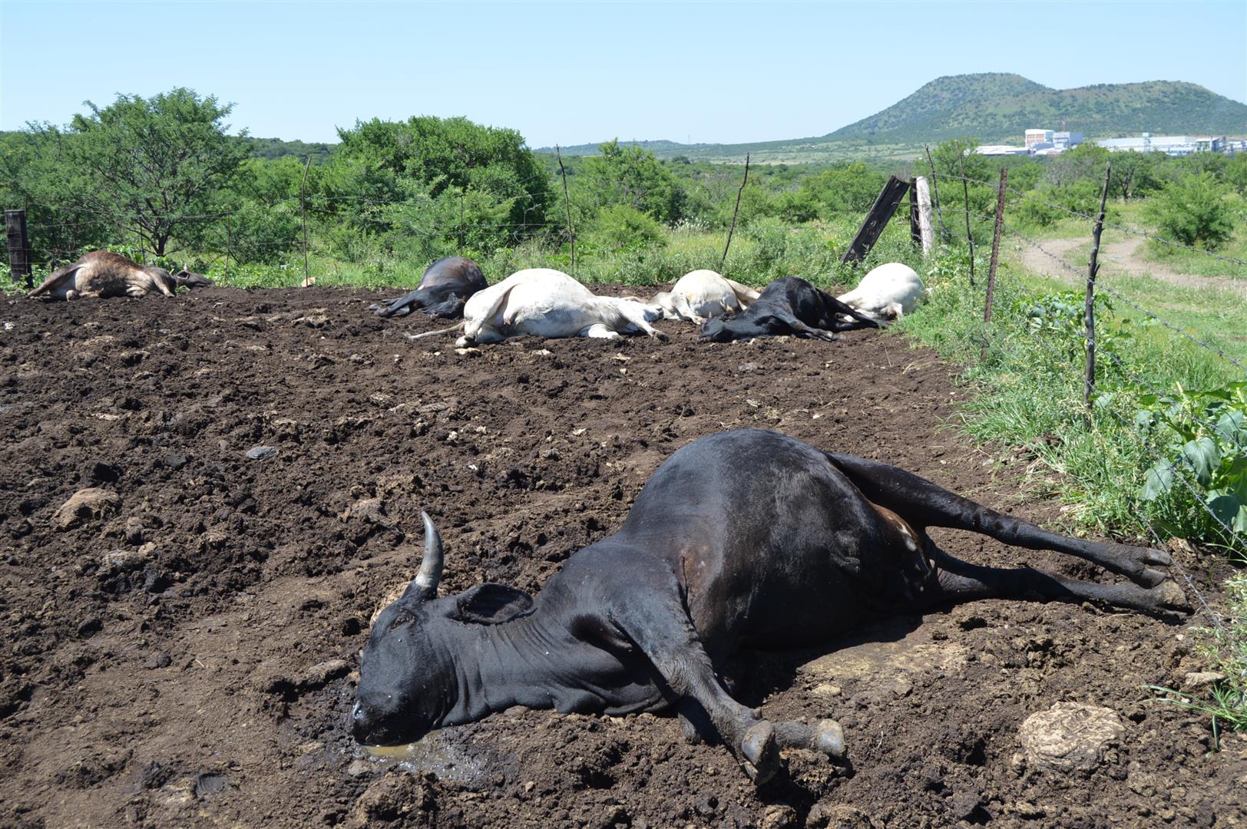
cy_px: 414
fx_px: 1350
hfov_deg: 49.6
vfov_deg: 34.2
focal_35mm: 39
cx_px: 624
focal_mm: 26
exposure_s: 1/200
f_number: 7.1
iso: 100
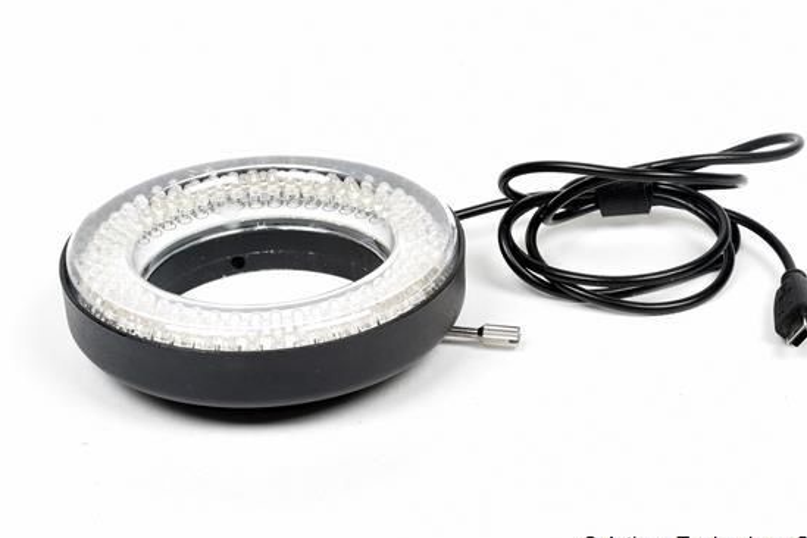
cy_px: 266
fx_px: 1066
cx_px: 426
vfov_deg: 28.3
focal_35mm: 48
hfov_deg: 41.5
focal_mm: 29
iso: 200
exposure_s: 1/200
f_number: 11
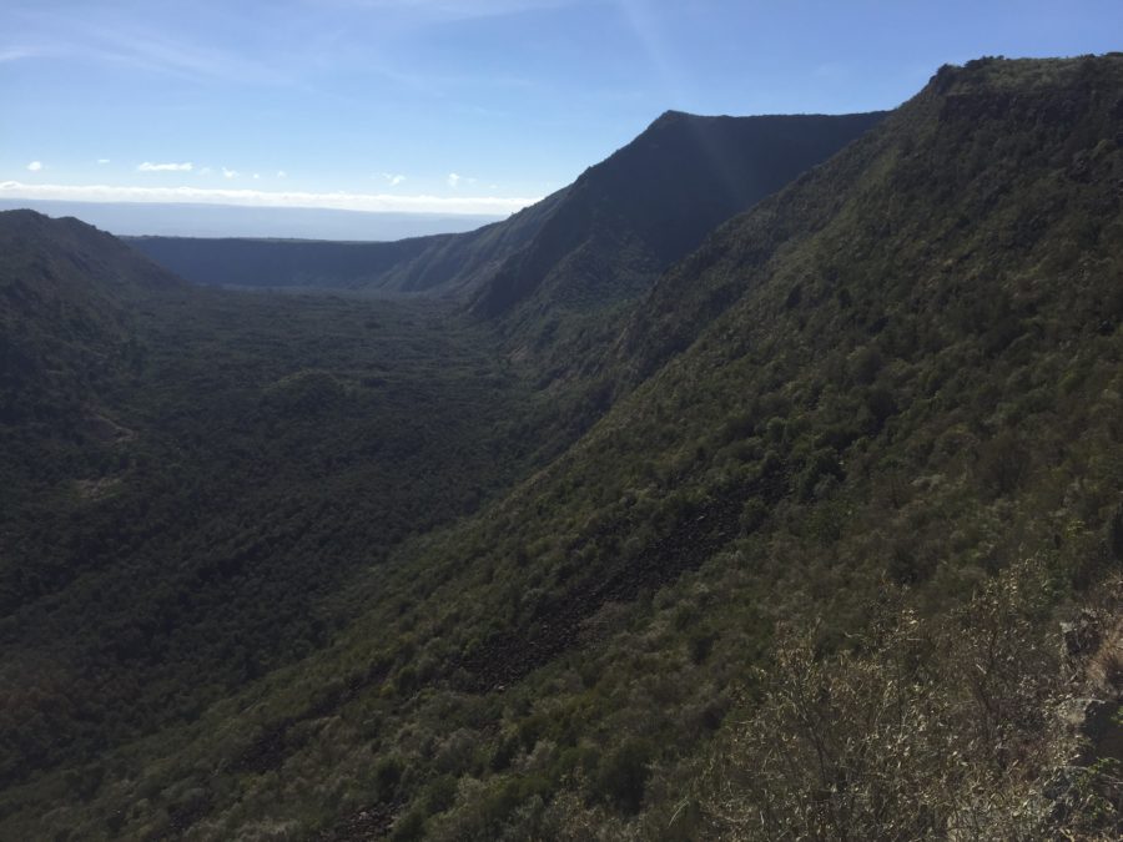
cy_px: 421
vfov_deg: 48.2
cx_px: 562
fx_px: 941
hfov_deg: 61.7
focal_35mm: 29
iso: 32
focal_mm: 4.15
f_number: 2.2
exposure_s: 1/2639
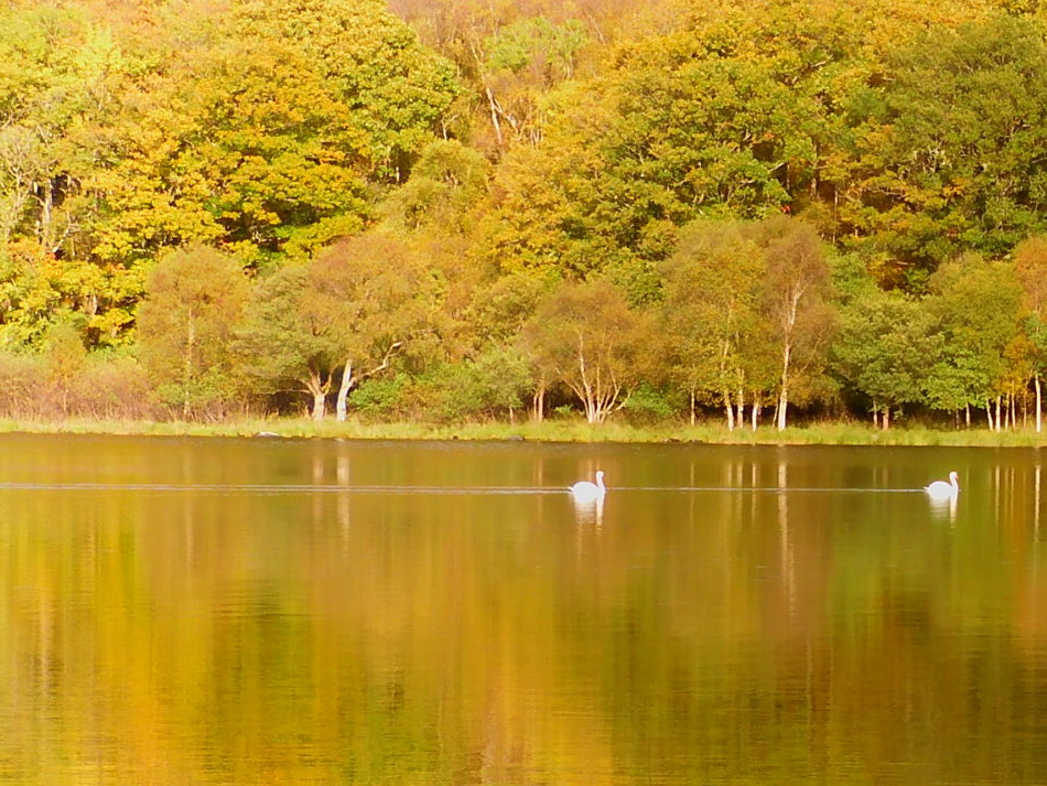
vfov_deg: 6.5
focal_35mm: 229
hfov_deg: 8.5
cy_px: 449
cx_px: 1399
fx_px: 6928
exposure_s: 1/160
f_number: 5
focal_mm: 15.2
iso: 100
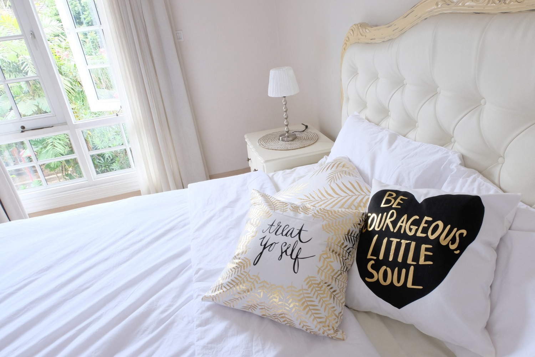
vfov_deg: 53.1
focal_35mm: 24
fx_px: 357
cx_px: 268
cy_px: 178
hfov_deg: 73.7
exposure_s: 1/8
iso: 800
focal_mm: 16
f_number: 11
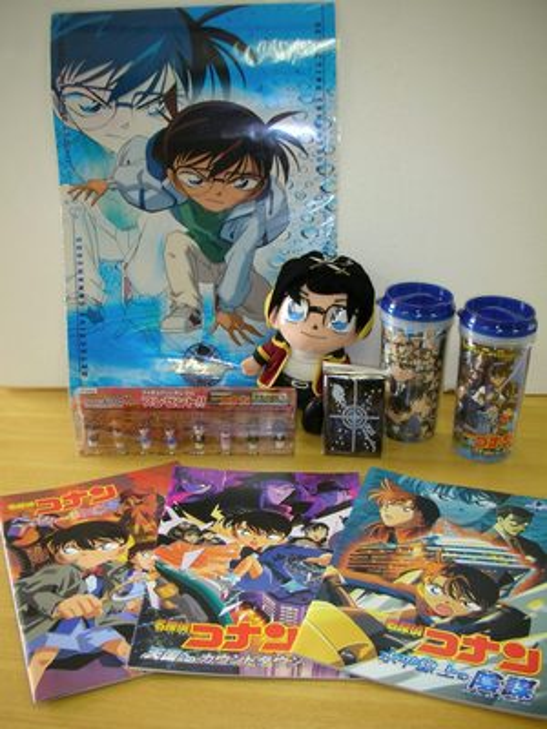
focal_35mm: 35
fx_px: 737
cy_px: 364
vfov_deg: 52.6
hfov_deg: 40.7
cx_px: 274
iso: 50
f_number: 3
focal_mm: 5.8
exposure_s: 1/30
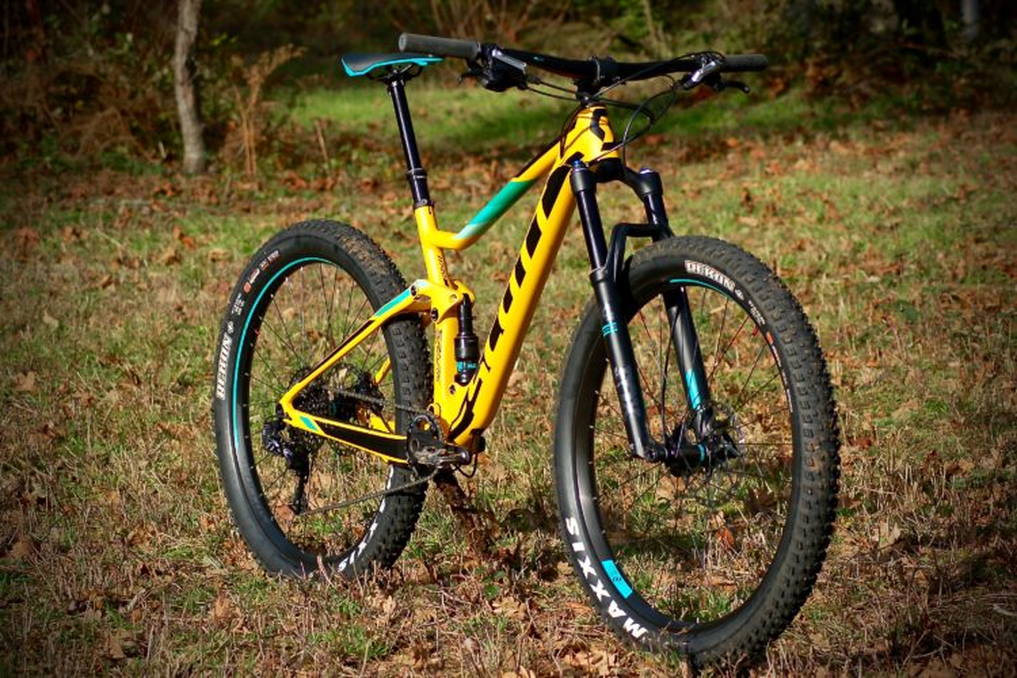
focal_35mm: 135
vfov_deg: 10.2
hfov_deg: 15.2
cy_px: 339
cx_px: 508
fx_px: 3813
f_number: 6.3
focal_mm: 90
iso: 200
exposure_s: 1/640
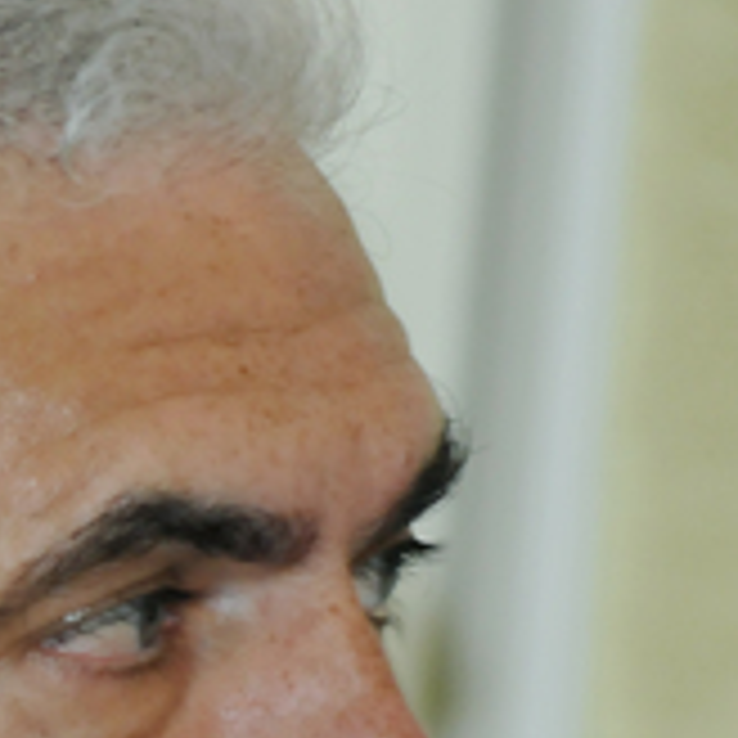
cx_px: -184
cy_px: 632
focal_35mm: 1086
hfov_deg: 1.6
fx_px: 26195
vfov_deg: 1.6
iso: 800
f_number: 4
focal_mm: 200
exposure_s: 1/125
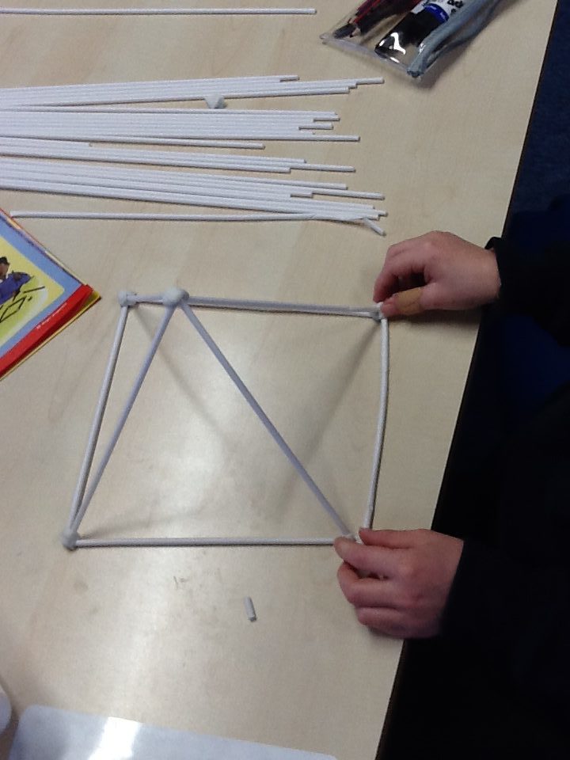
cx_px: 285
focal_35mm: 44
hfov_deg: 32.9
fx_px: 966
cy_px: 380
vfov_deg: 42.9
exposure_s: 1/40
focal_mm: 2.03
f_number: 2.4
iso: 50
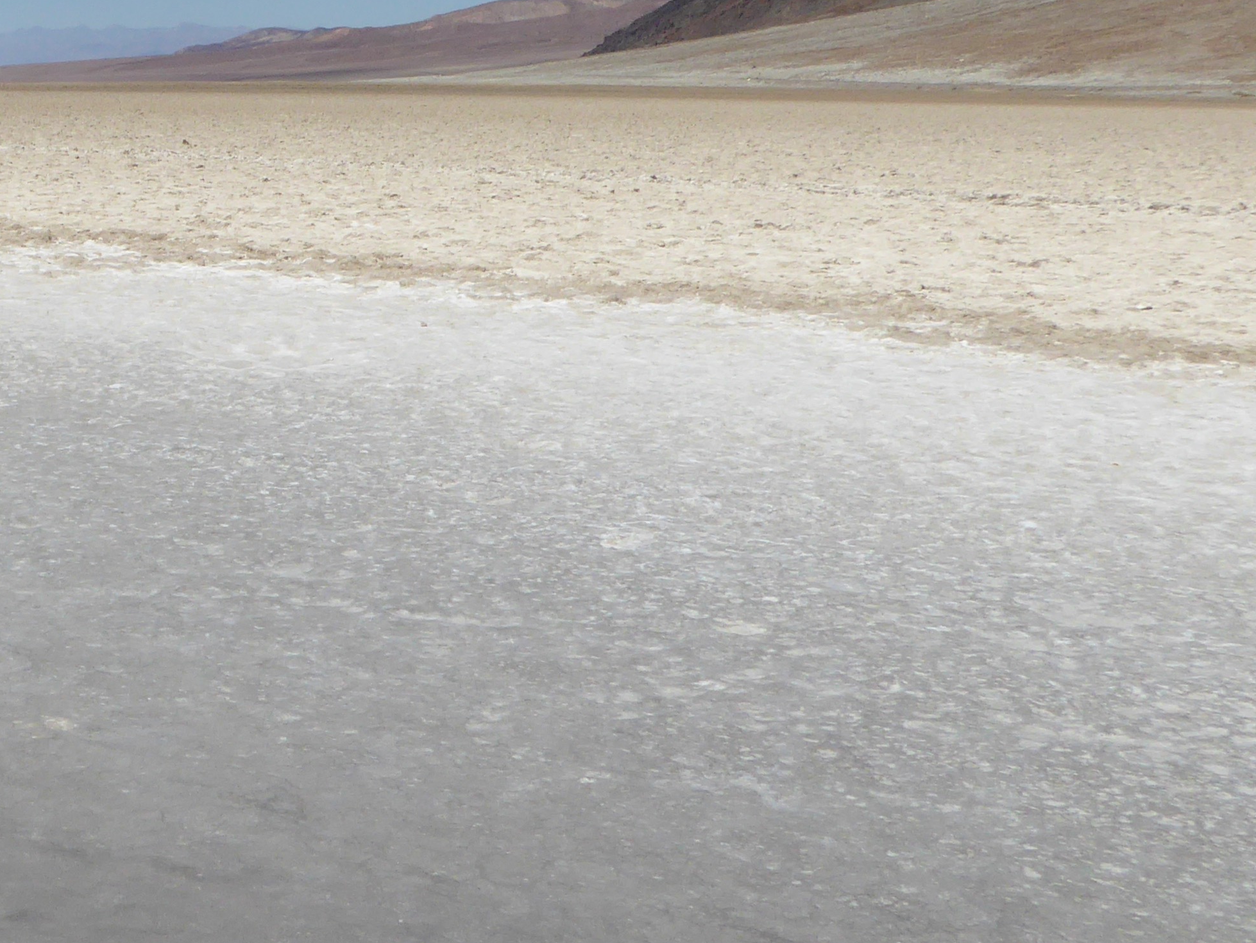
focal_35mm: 60
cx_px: 49
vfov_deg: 24.4
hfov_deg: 30.3
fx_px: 2177
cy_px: 364
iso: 100
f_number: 4
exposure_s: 1/2000
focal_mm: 4.3
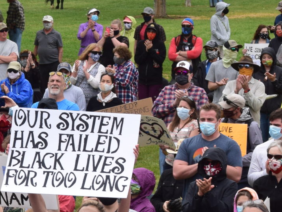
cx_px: 3
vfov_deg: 5.2
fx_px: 2311
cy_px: 174
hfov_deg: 7.0
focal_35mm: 284
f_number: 10
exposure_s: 1/250
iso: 400
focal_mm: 55
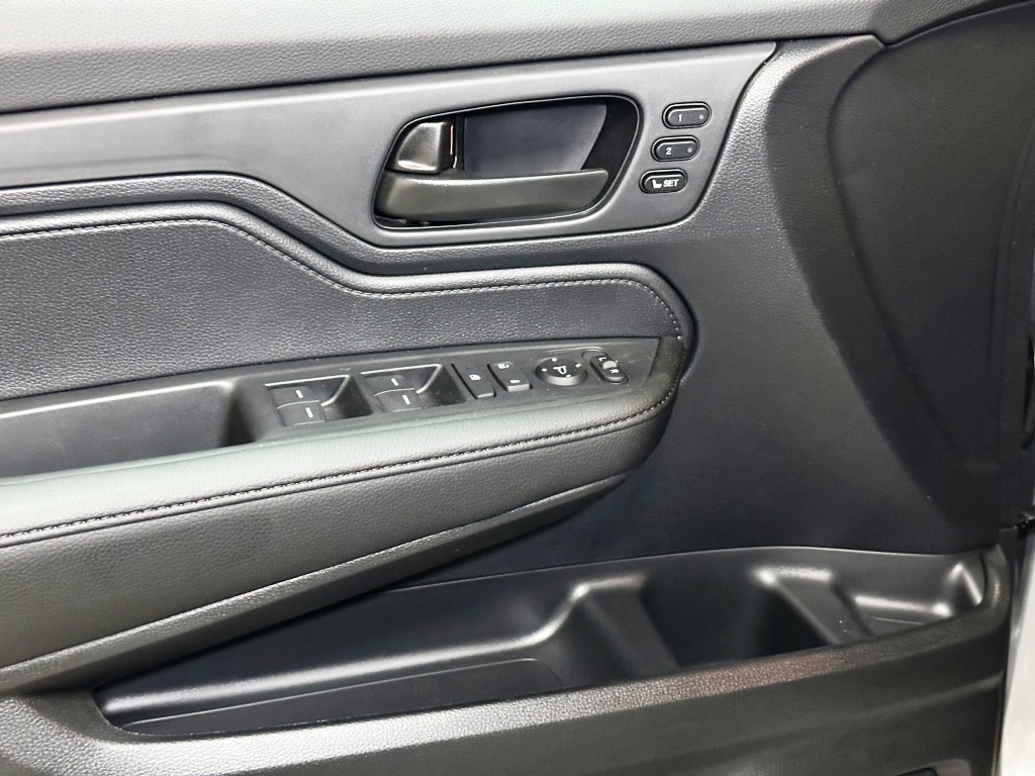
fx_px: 1435
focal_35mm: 48
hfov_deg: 39.7
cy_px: 388
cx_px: 518
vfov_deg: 30.3
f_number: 1.78
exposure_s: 1/24
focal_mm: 6.86
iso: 640
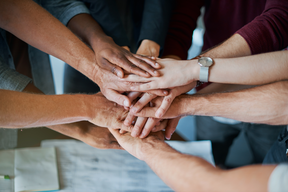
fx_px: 400
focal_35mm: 50
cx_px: 144
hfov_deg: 39.6
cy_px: 96
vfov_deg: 27.0
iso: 400
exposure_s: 1/200
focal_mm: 50
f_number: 1.8
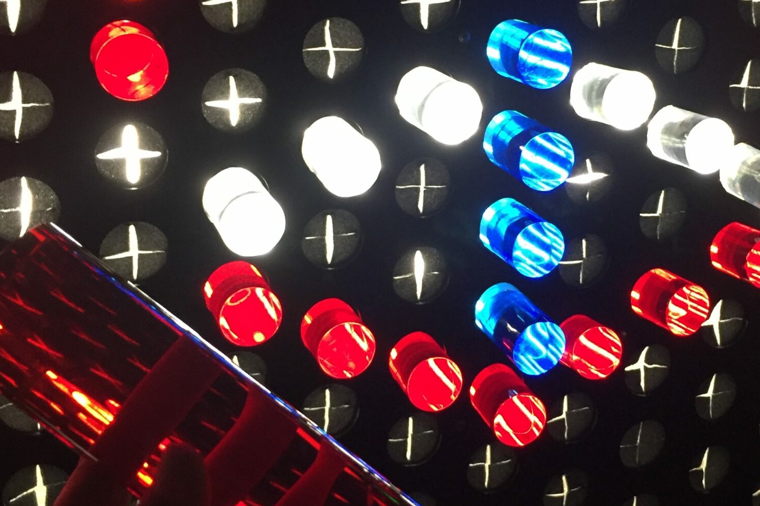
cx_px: 461
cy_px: 182
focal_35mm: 52
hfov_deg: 38.0
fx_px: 1098
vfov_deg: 25.9
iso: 125
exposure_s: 1/30
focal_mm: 4.15
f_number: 2.2
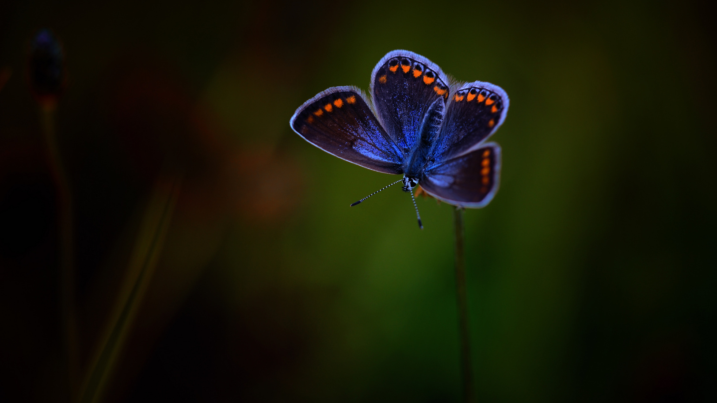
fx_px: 4486
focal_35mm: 236
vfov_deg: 5.1
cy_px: 169
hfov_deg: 9.1
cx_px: 359
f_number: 3.8
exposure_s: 1/320
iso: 100
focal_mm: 150
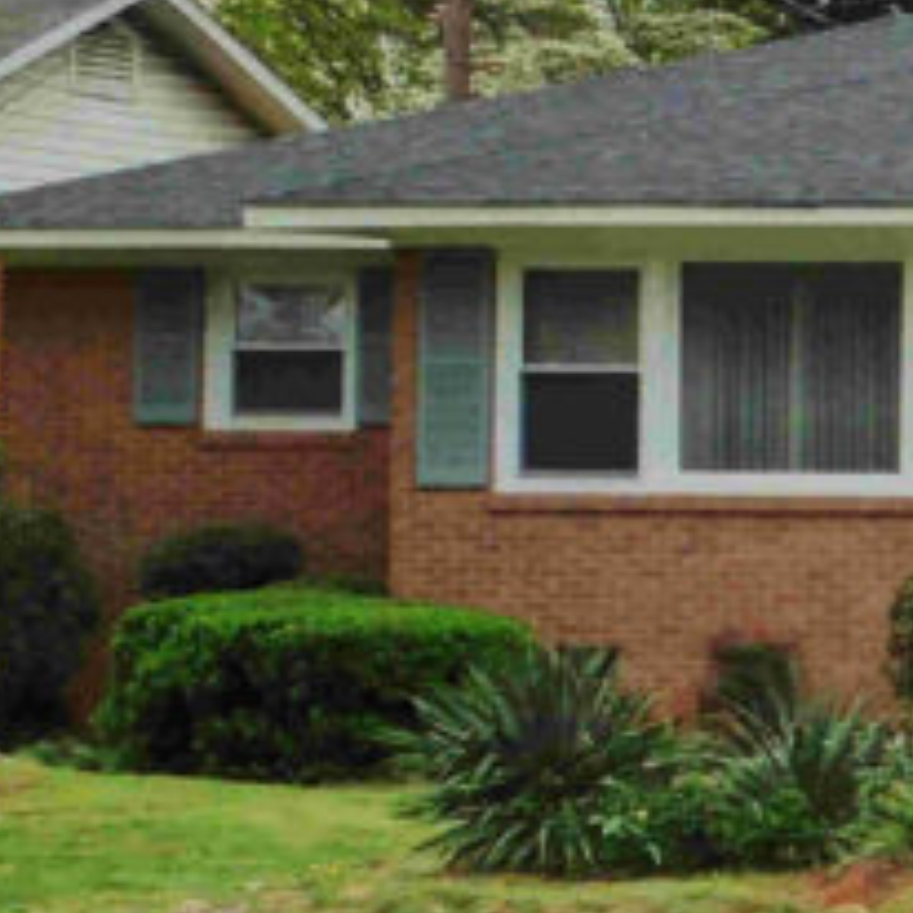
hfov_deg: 6.2
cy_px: 368
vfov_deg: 6.4
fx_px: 8116
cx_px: 1924
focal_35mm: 272
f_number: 5.6
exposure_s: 1/125
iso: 100
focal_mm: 11
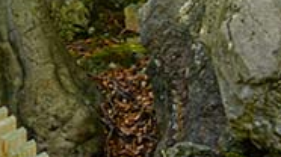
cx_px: -471
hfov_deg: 10.8
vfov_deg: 7.2
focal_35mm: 156
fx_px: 1161
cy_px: -250
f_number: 3.5
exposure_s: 1/80
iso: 320
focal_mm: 18
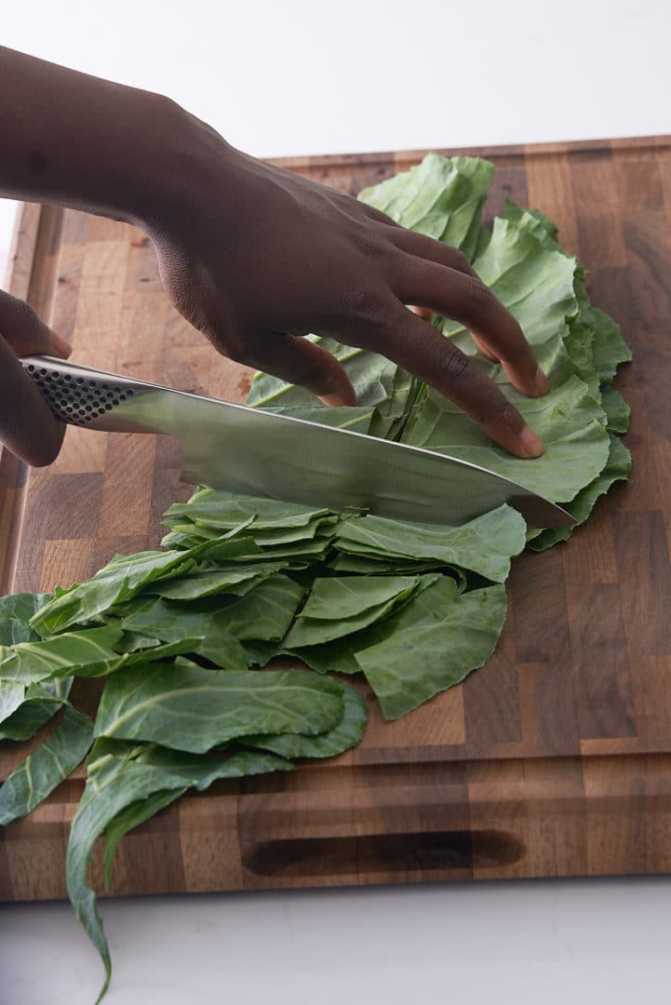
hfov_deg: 18.2
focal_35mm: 75
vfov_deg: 27.0
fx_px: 2095
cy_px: 502
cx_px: 336
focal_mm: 75
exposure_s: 1/200
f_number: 7.1
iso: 160
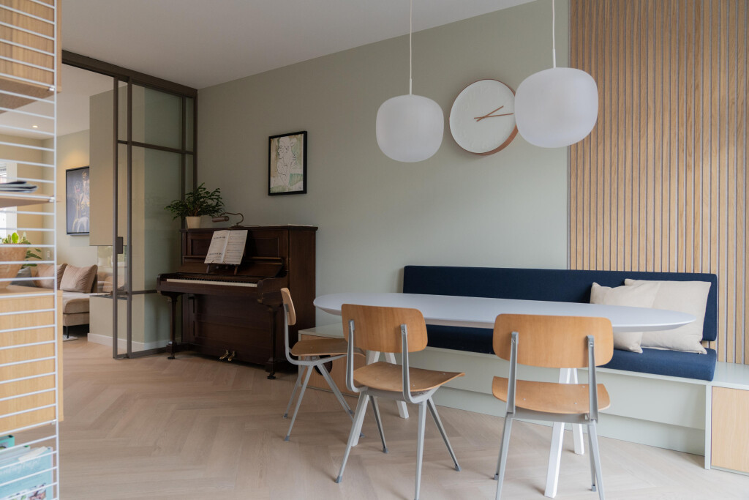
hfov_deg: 71.5
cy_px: 250
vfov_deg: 51.3
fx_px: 520
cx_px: 374
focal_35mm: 25
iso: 2000
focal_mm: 25
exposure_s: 1/160
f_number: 2.8
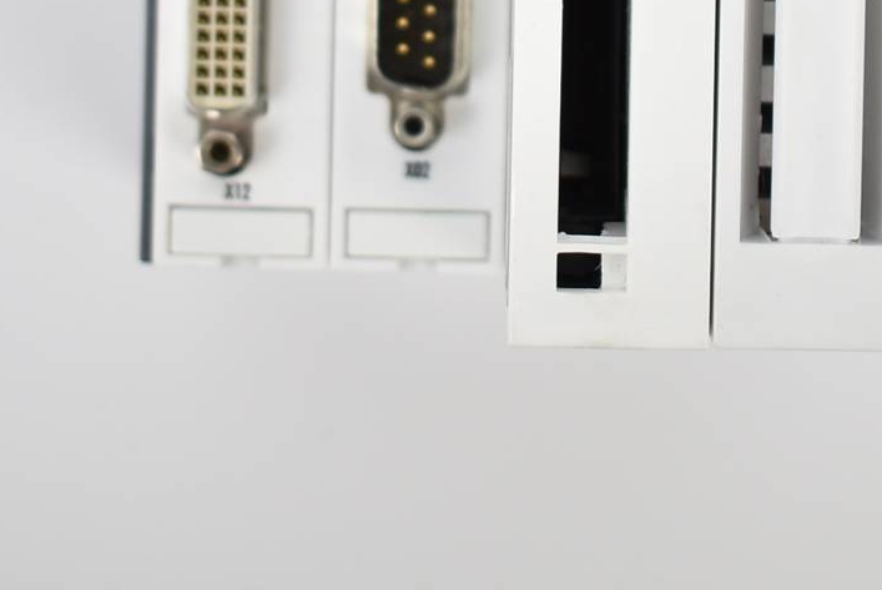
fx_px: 2698
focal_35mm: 110
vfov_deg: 12.1
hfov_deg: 18.6
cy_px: -205
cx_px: 504
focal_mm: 24
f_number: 3.8
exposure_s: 1/40
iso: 100
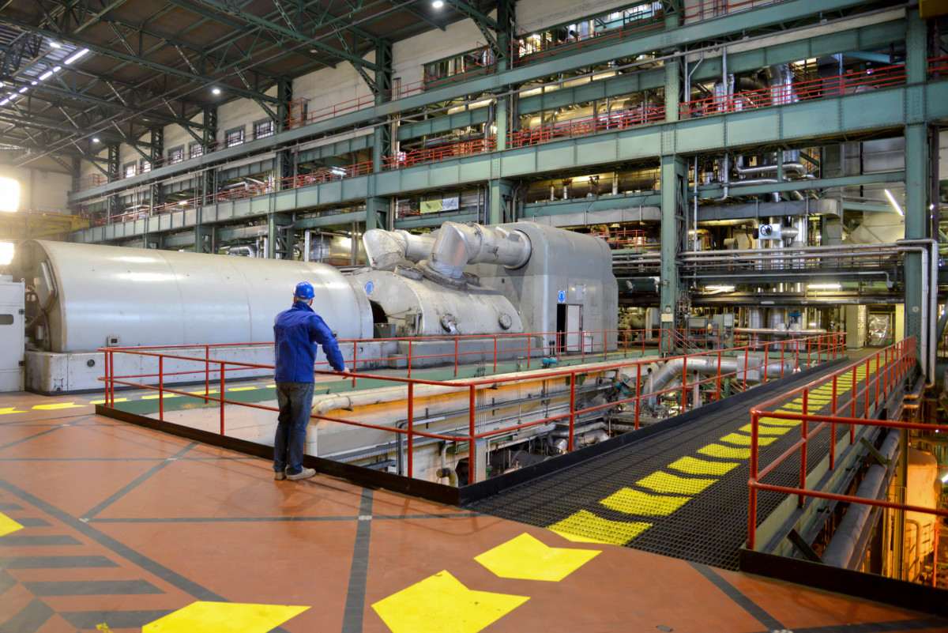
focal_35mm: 24
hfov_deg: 73.7
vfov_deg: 53.2
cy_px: 316
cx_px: 474
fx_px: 632
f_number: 4
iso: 3200
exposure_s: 1/50
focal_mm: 24
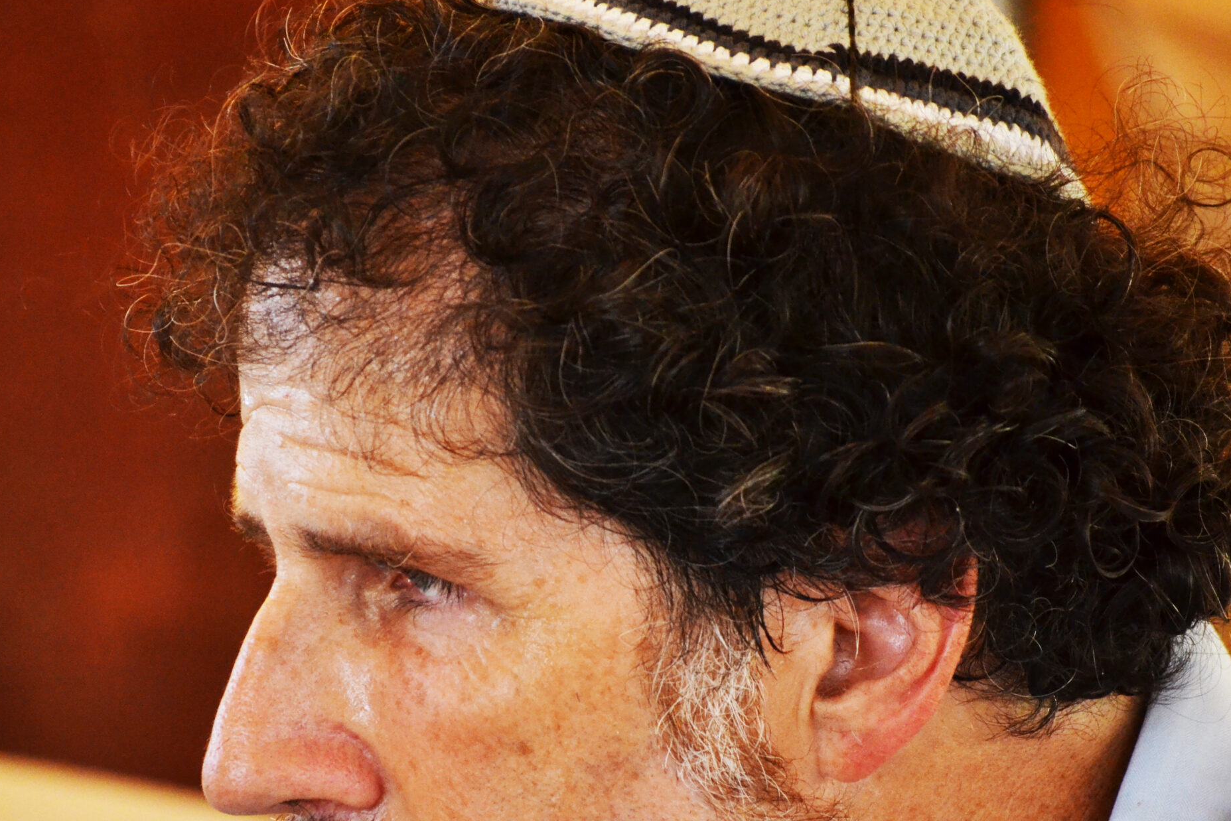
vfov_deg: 3.3
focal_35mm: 414
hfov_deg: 5.0
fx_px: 14157
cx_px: 522
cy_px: 538
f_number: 5.6
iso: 1600
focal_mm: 200
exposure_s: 1/640
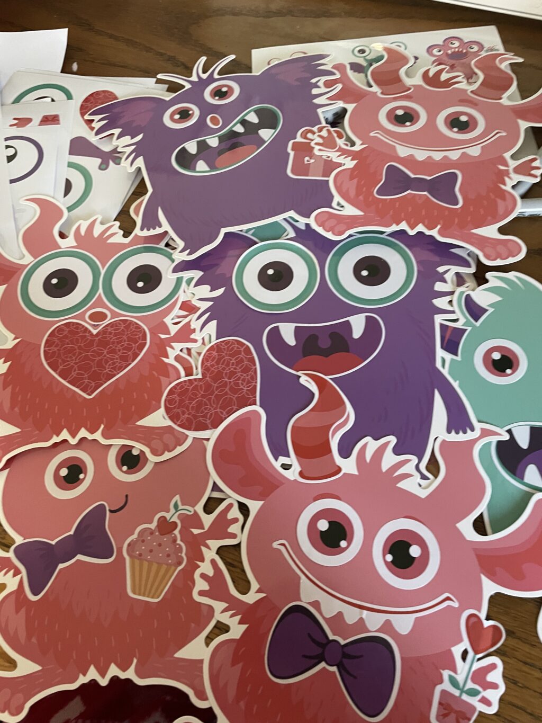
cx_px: 271
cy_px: 362
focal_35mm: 26
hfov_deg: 53.1
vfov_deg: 67.3
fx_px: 543
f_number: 1.6
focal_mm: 4.2
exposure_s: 1/60
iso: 400
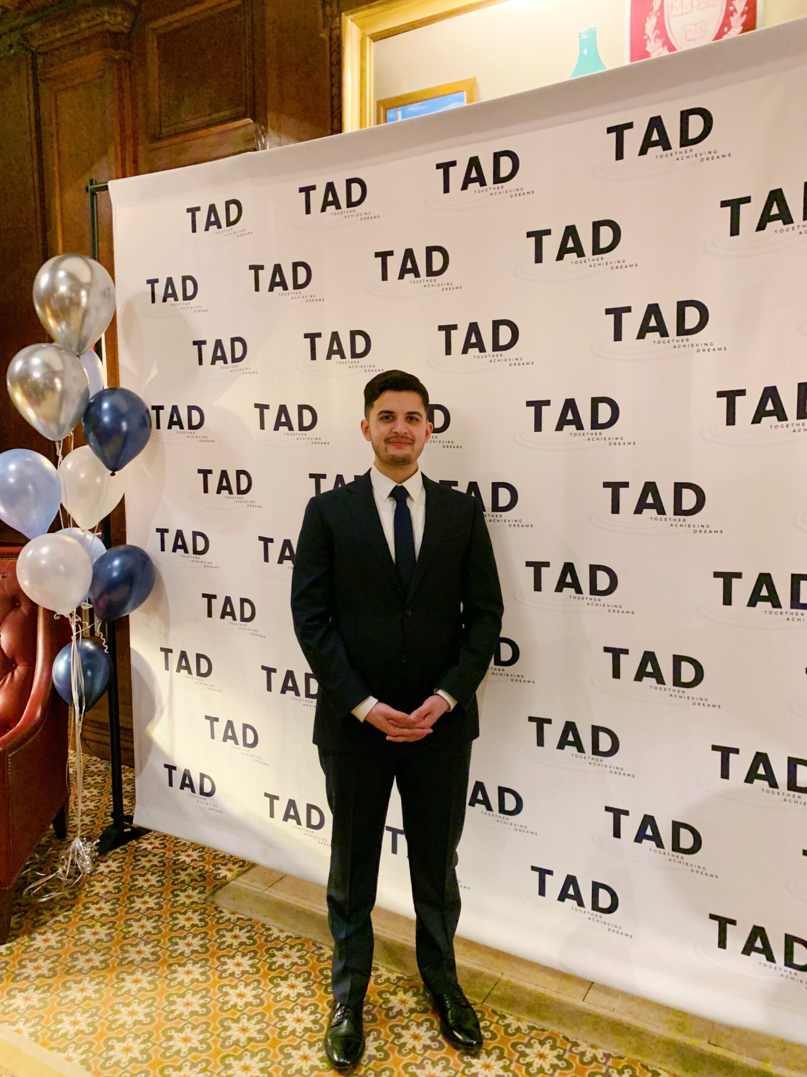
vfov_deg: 67.3
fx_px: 808
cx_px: 404
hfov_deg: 53.1
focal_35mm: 26
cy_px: 538
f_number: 1.8
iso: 500
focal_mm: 4.25
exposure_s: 1/30
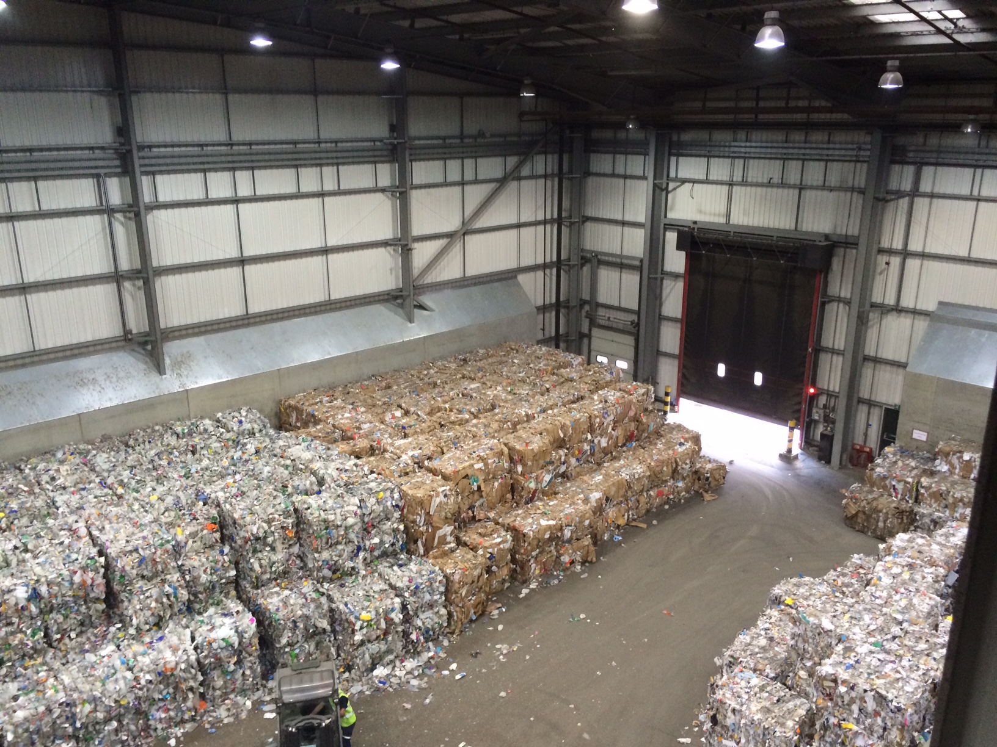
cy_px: 374
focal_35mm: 29
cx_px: 498
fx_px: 835
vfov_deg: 48.2
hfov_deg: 61.7
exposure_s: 1/33
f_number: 2.2
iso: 250
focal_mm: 4.15
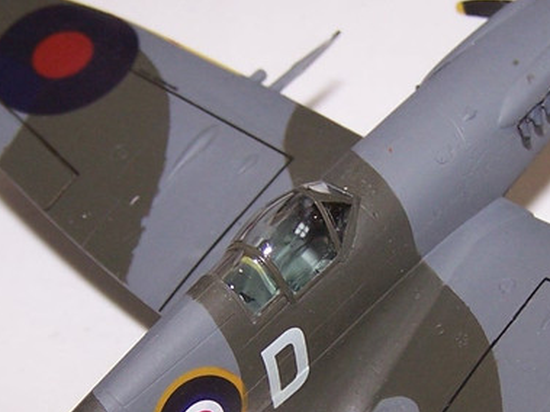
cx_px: 369
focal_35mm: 107
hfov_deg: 18.3
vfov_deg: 13.7
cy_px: 348
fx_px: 1700
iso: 80
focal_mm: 6.3
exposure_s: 1/60
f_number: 2.8
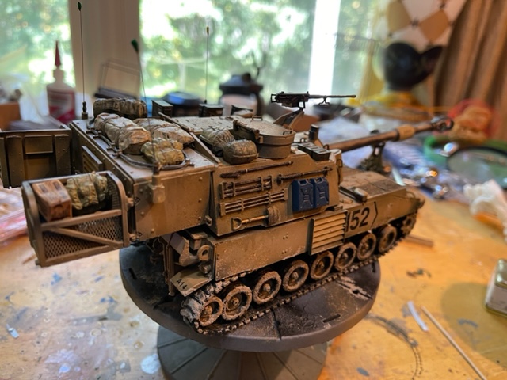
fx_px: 381
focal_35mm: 26
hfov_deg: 67.3
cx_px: 254
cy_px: 190
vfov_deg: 53.1
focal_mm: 5.1
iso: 160
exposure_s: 1/60
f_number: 1.6
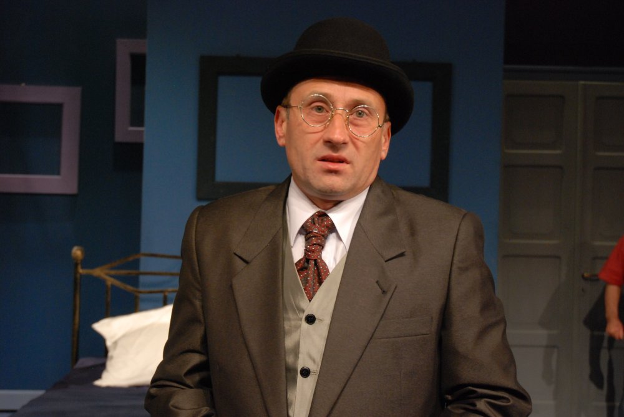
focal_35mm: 46
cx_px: 312
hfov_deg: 42.3
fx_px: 807
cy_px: 208
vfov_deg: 29.0
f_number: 4.5
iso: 800
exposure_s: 1/50
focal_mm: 31
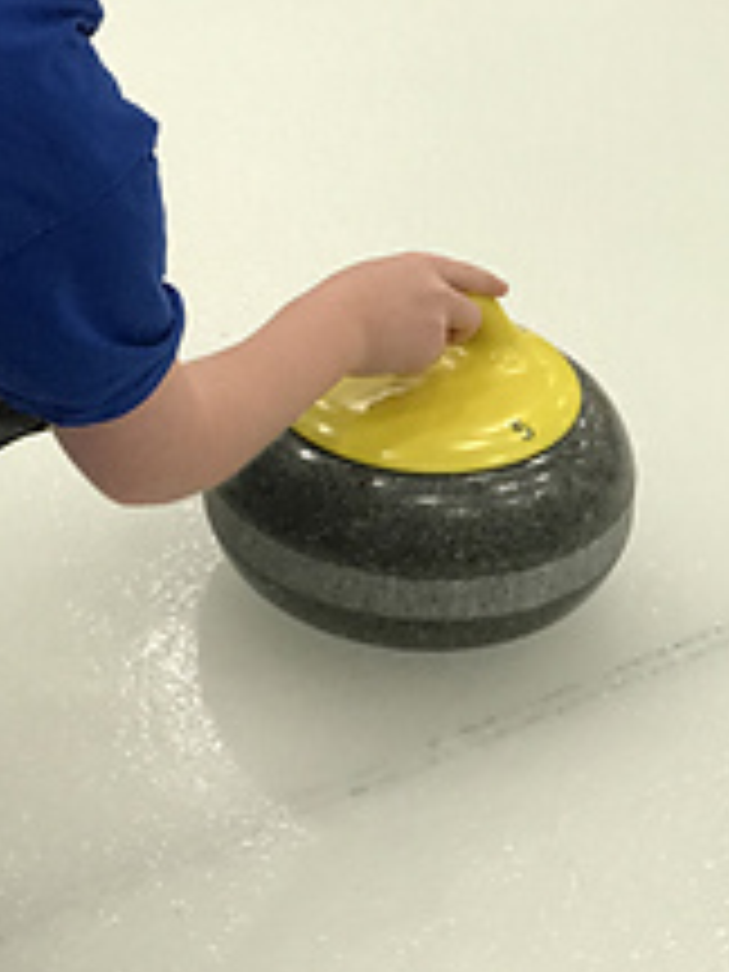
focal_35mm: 132
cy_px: -68
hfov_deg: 11.1
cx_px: 38
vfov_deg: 14.6
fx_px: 3706
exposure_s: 1/60
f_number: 2.8
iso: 64
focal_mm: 6.6
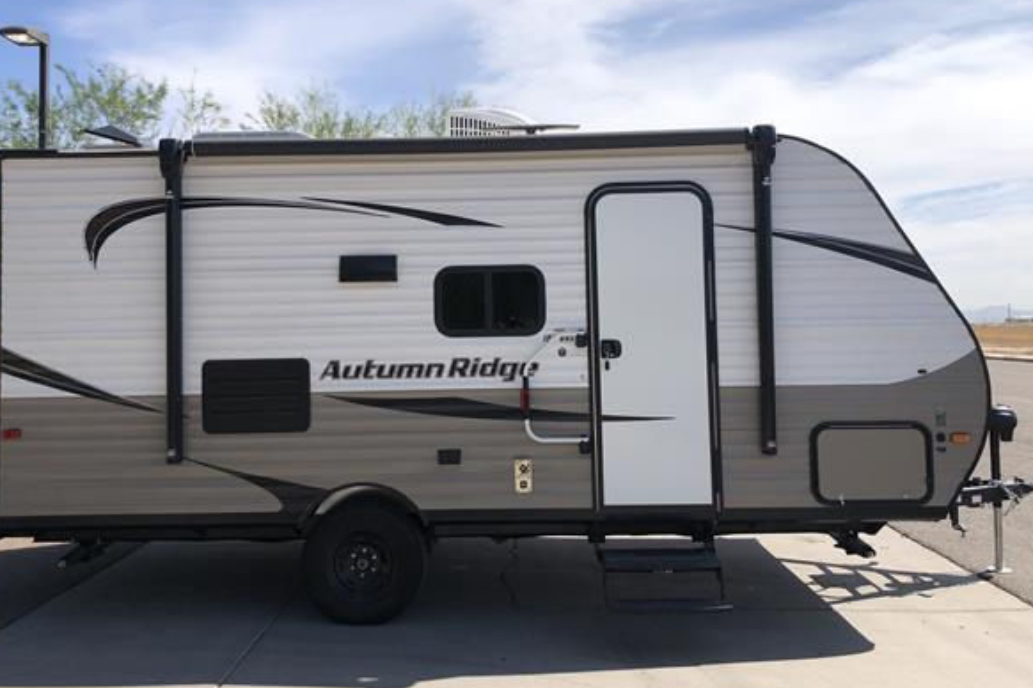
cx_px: 492
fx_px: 918
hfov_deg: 58.7
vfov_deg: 41.0
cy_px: 289
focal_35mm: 32
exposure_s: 1/2857
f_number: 1.8
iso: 20
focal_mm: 3.99
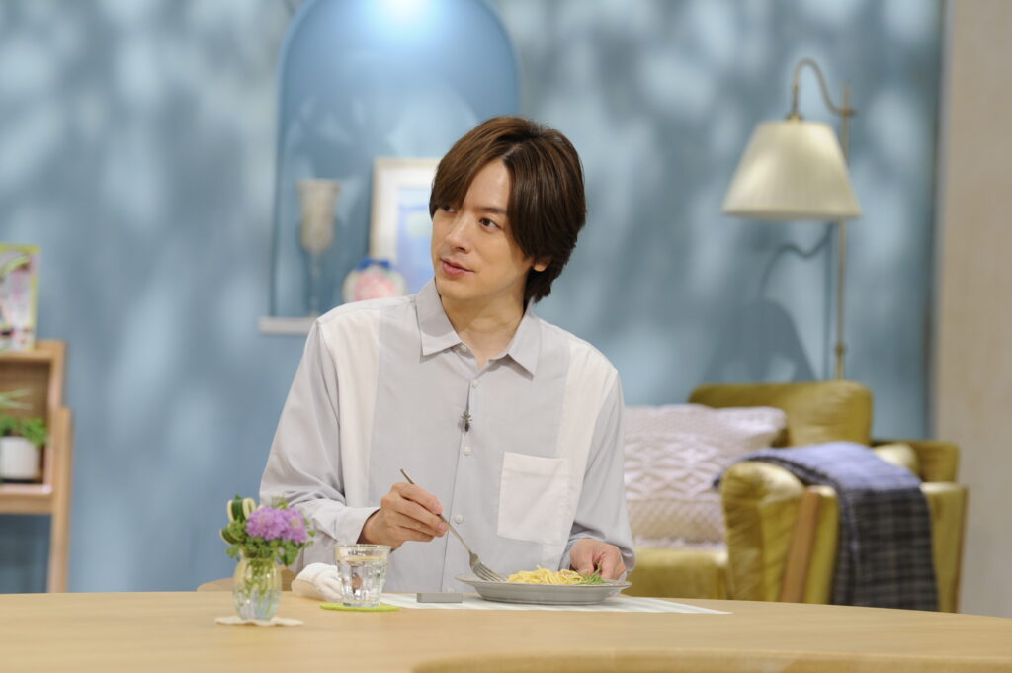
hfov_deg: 14.7
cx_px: 506
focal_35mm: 140
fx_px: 3932
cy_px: 336
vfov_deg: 9.8
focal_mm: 140
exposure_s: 1/125
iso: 1600
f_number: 5
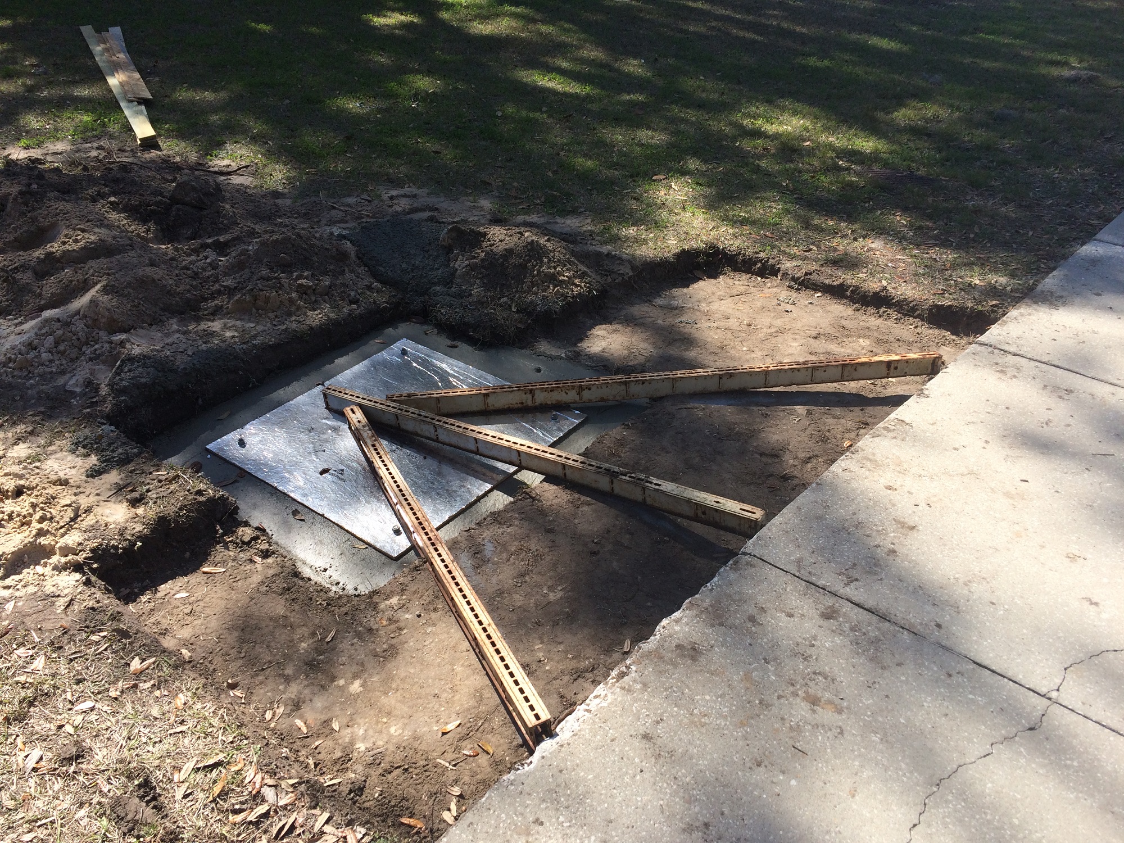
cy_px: 422
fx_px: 942
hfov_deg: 61.7
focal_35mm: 29
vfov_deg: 48.2
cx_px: 562
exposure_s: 1/1109
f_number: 2.2
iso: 32
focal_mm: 4.15
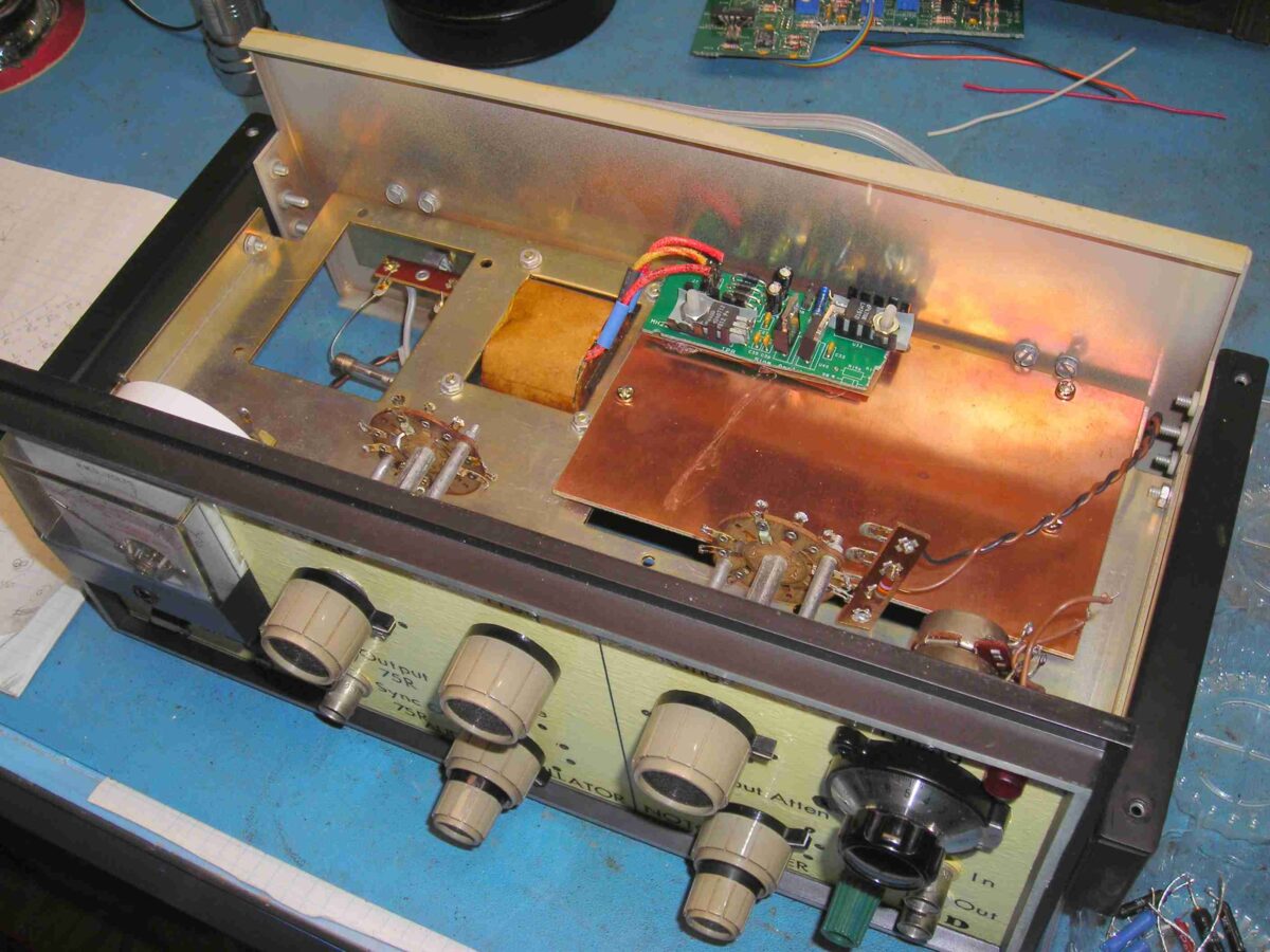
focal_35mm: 38
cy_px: 476
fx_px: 1394
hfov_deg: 49.0
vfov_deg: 37.7
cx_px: 635
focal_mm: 6.3
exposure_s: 1/60.1
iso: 50
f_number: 3.2
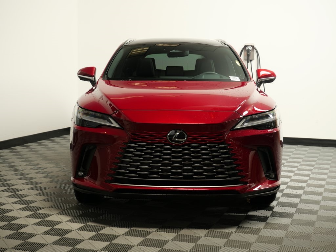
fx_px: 485
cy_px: 126
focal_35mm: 50
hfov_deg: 38.2
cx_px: 168
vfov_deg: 29.1
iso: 250
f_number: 5
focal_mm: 25
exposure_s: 1/100
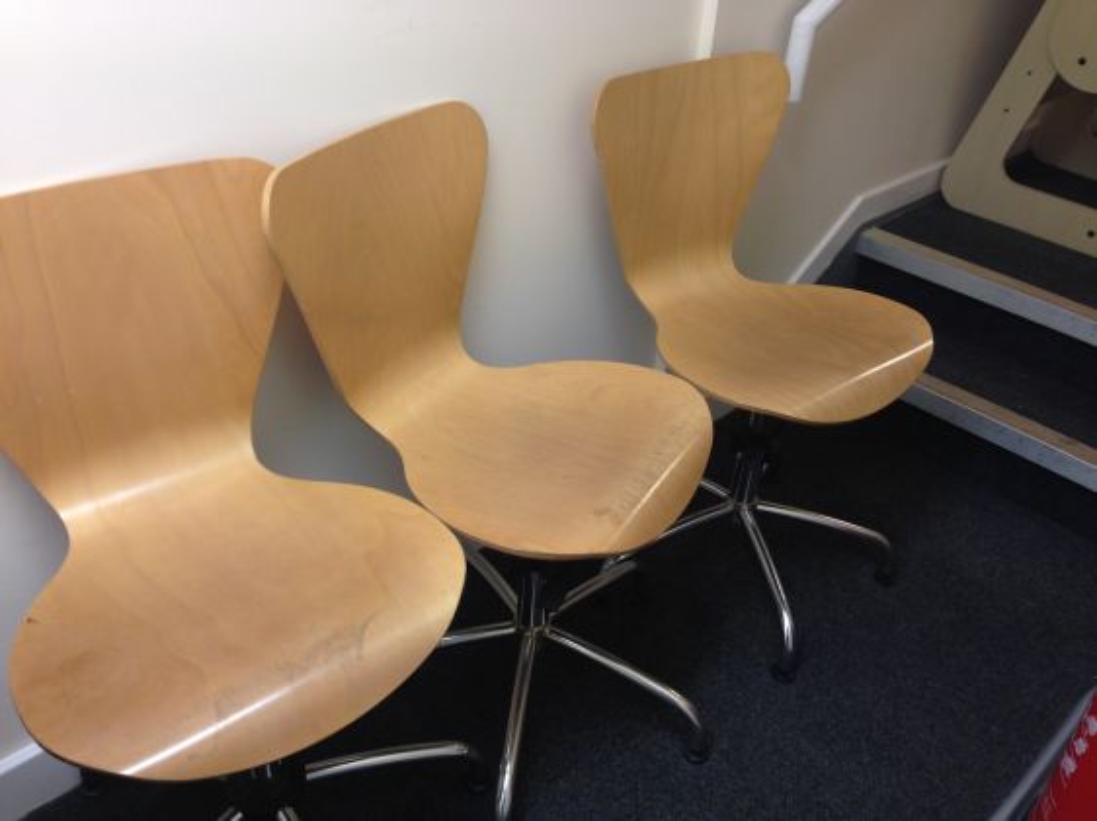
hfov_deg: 55.4
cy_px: 410
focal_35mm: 33
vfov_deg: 42.9
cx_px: 548
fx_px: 1045
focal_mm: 4.12
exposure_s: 1/24
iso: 50
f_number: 2.4
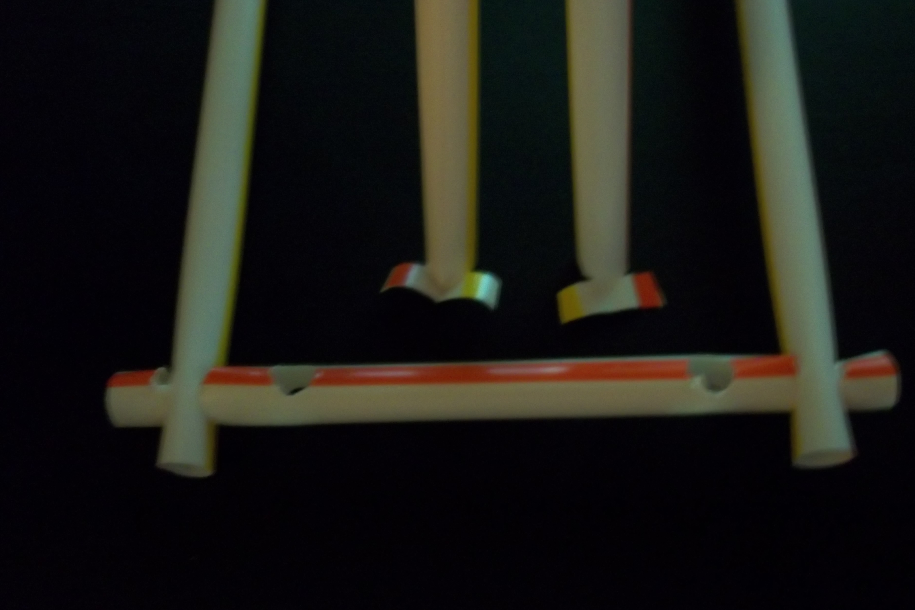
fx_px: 1017
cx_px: 488
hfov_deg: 48.4
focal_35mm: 40
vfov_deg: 33.3
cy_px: 252
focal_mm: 6.5
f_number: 3.1
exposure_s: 1/8
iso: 320
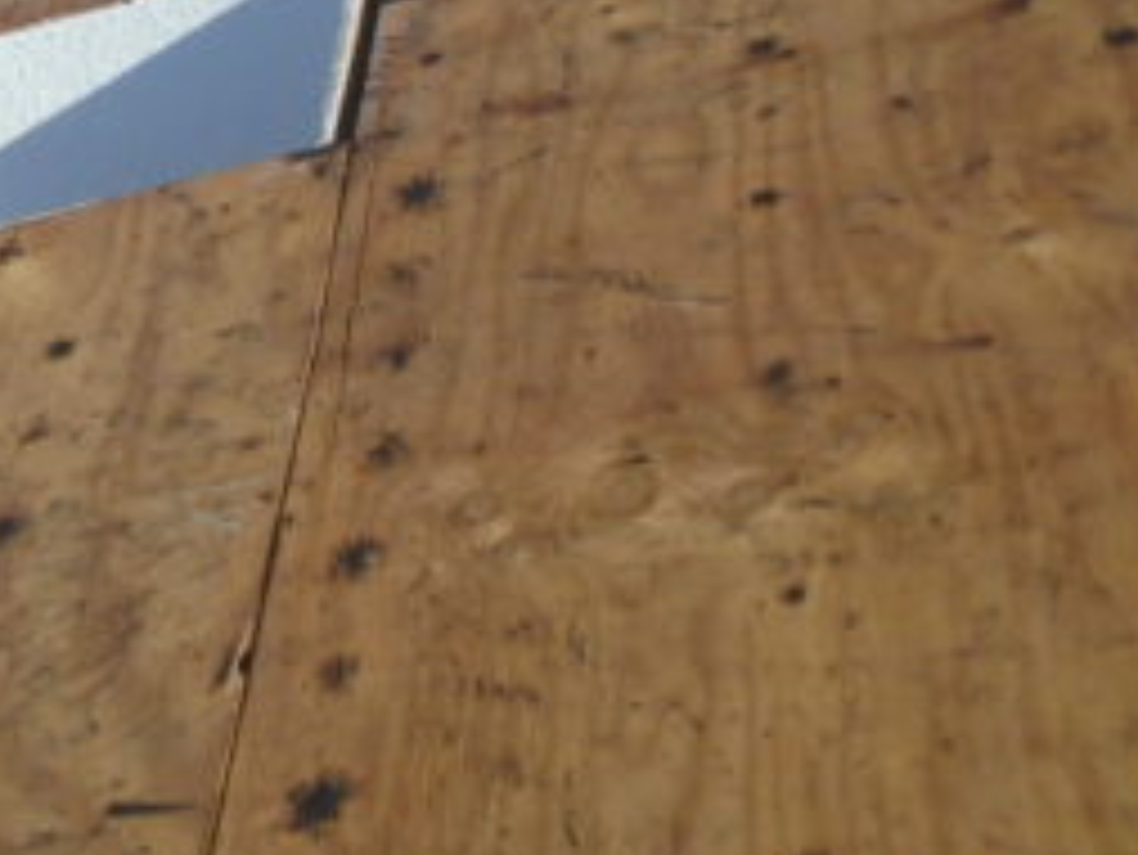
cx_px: -94
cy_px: -198
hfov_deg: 20.0
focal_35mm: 94
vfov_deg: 15.1
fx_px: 3092
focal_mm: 5.5
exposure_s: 1/200
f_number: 8.8
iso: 100
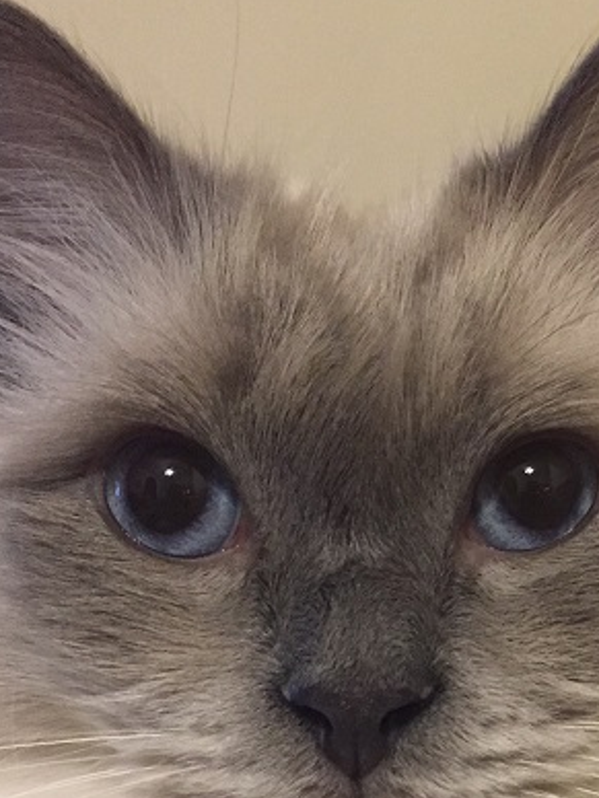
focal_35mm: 61
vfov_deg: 30.6
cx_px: 490
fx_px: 1407
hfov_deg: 23.6
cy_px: 679
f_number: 2.2
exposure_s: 1/15
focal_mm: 4.15
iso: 250
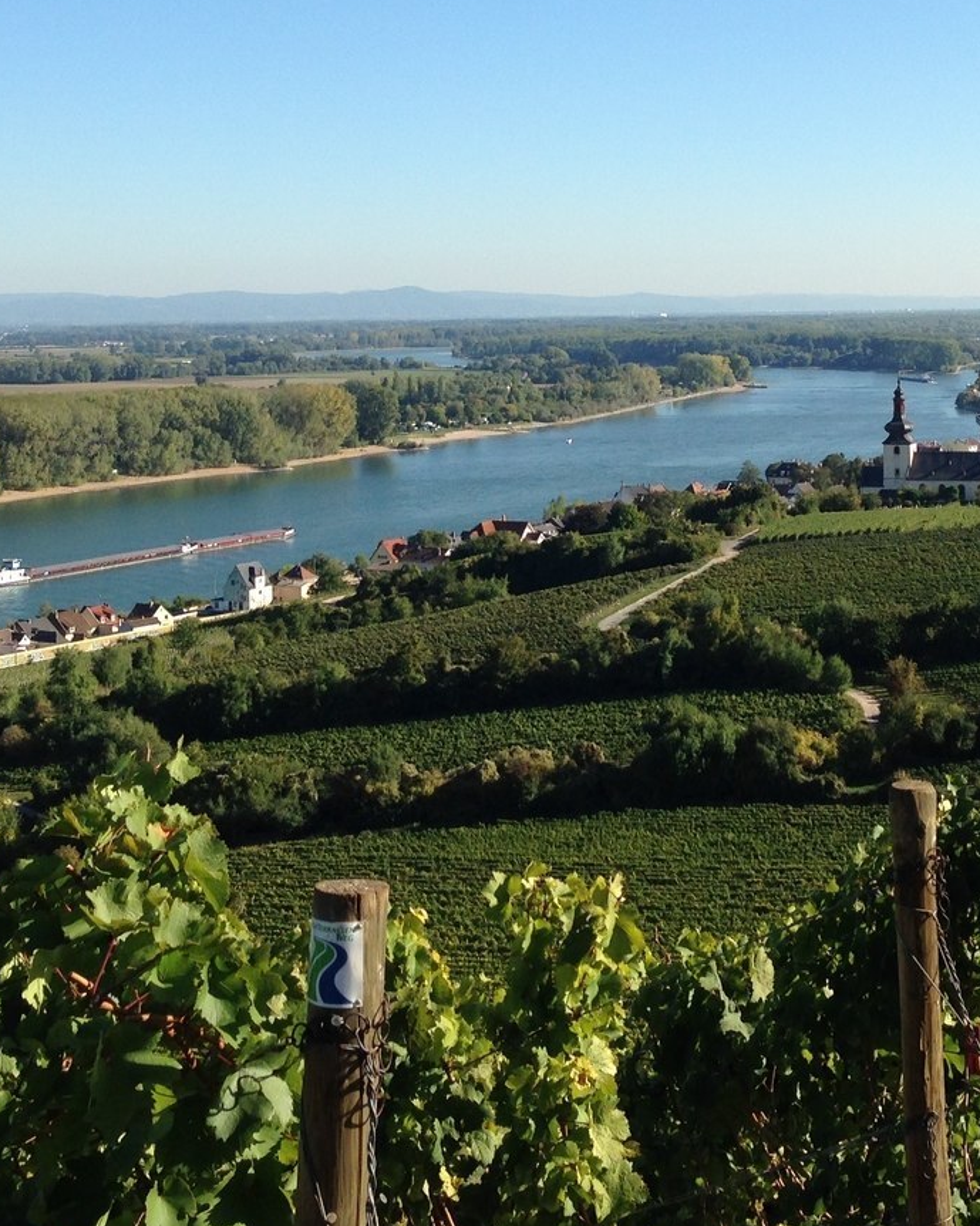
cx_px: 666
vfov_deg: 30.7
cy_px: 383
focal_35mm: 61
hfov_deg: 24.8
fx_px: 2213
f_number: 2.4
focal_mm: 4.12
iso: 50
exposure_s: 1/1323
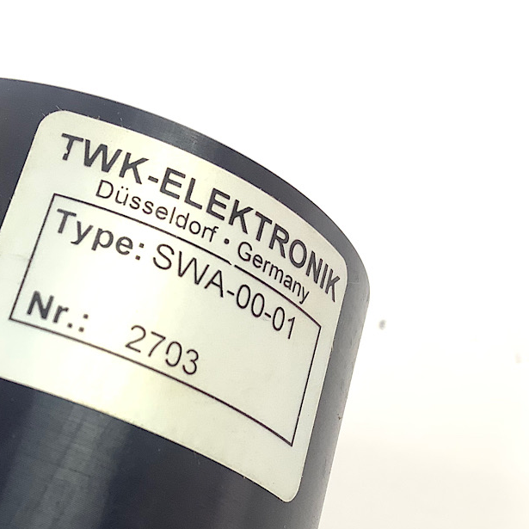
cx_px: 80
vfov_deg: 32.0
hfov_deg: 31.1
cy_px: 341
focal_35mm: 53
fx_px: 916
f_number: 2.4
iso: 64
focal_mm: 3.3
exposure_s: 1/50
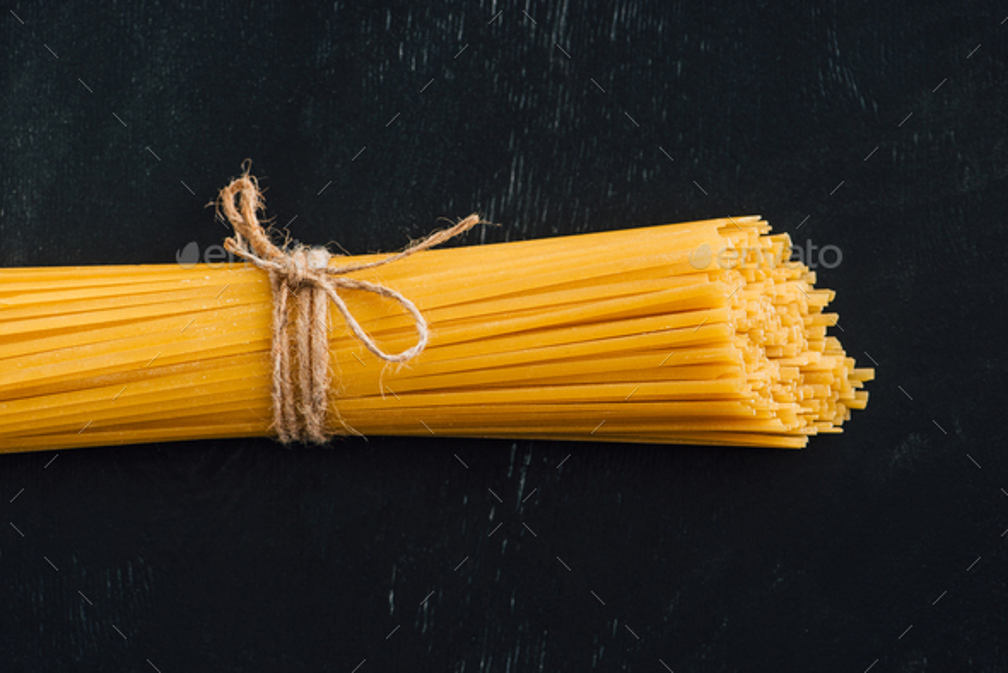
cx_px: 504
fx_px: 2941
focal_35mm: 105
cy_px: 336
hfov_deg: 19.4
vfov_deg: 13.1
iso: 250
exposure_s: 1/200
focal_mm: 105
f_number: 7.1
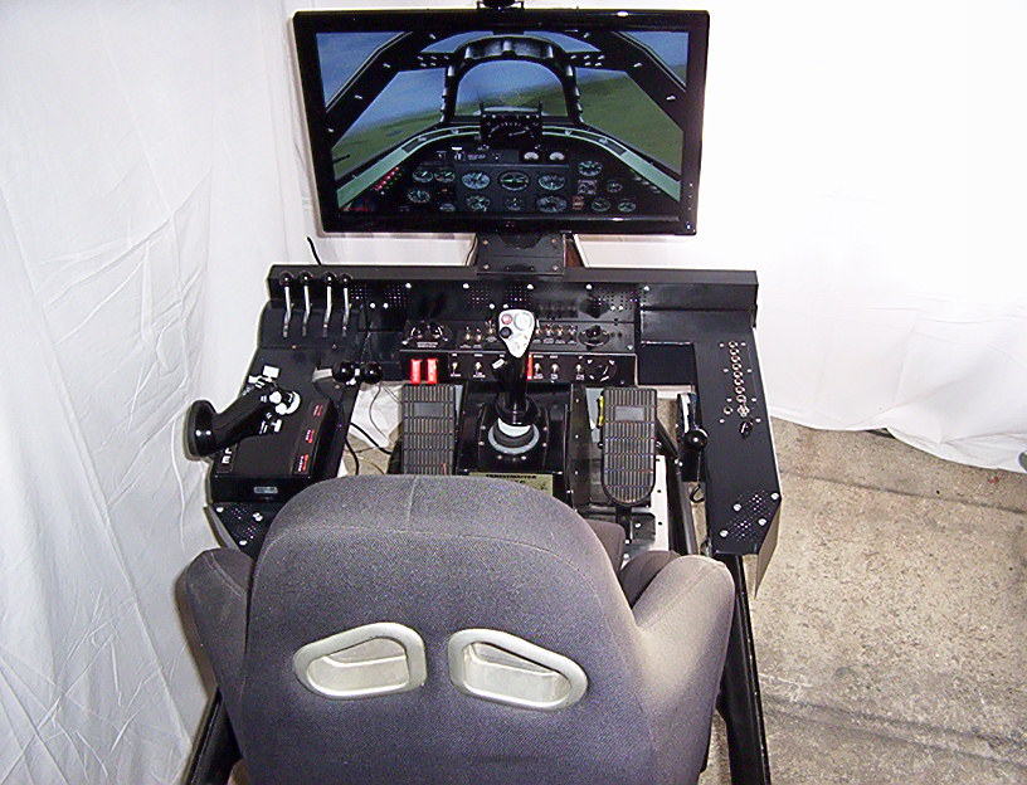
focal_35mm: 39
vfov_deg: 37.2
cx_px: 514
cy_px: 392
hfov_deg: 47.6
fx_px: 1165
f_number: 3.84
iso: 140
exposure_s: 1/60
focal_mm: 5.26
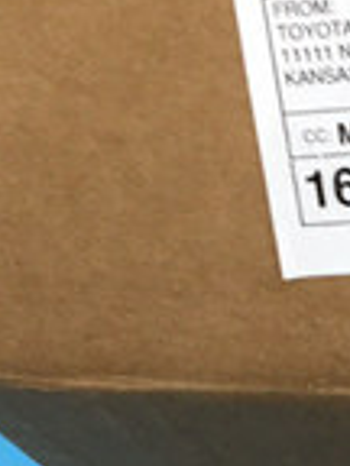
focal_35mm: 172
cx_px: 749
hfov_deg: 8.1
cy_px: 636
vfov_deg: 11.2
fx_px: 2319
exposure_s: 1/120
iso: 40
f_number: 2.2
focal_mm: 4.15
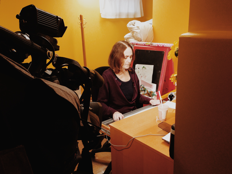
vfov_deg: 42.9
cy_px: 87
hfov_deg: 55.4
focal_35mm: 33
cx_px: 116
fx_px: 221
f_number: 2.4
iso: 64
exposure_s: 1/20
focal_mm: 4.12
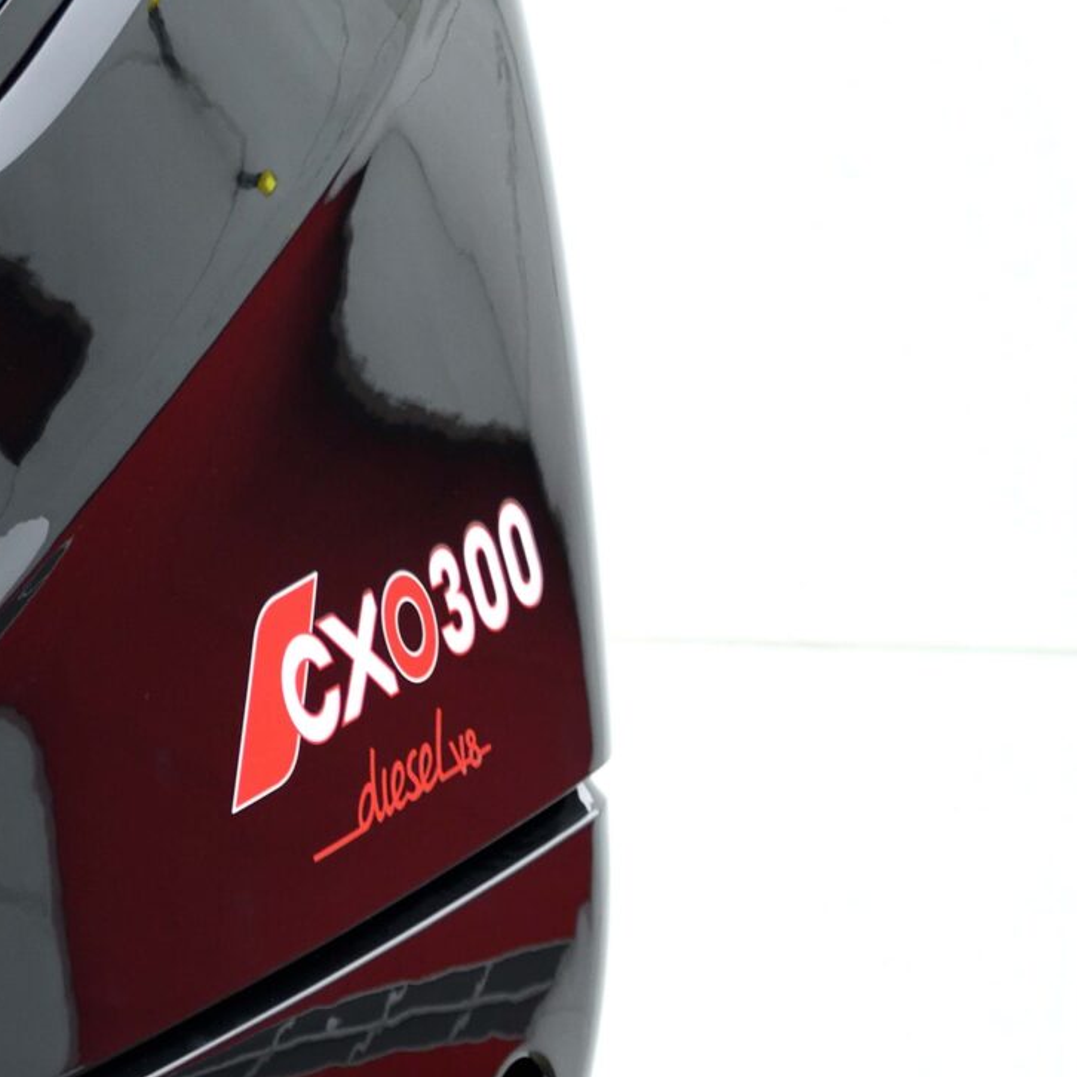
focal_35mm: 278
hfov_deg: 6.2
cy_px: 558
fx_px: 9786
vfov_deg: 6.3
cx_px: -696
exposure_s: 1/80
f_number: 5
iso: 640
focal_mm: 66
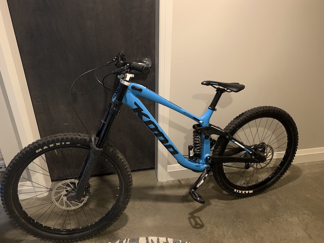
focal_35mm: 26
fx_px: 243
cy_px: 122
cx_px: 162
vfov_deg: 53.1
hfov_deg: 67.3
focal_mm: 4.25
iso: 640
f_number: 1.8
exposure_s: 1/30
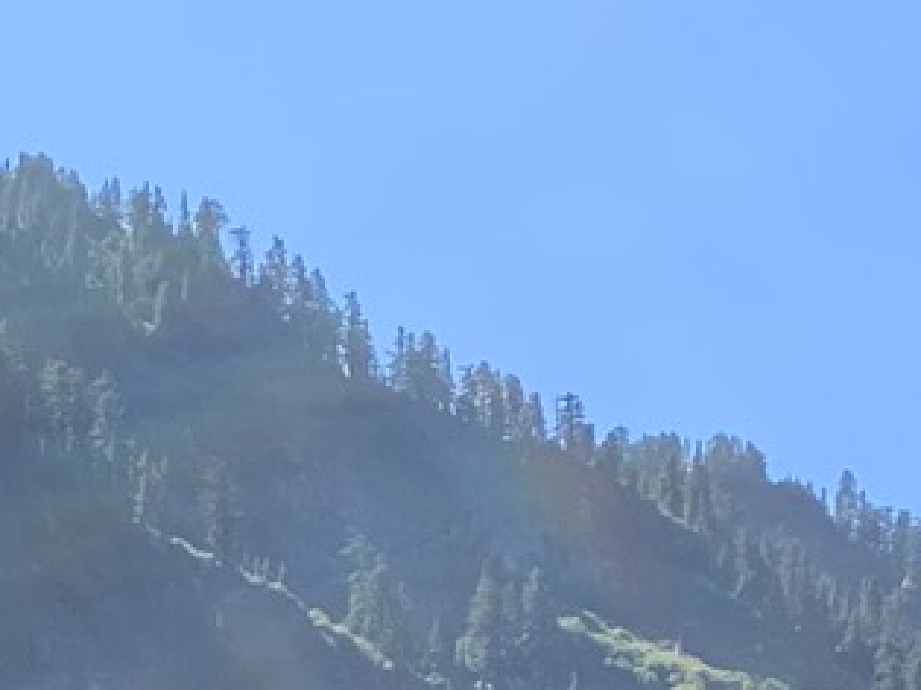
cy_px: 2193
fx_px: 4495
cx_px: 6
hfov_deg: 11.6
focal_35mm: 169
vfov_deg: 7.5
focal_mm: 4.25
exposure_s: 1/363
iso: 25
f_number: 1.8
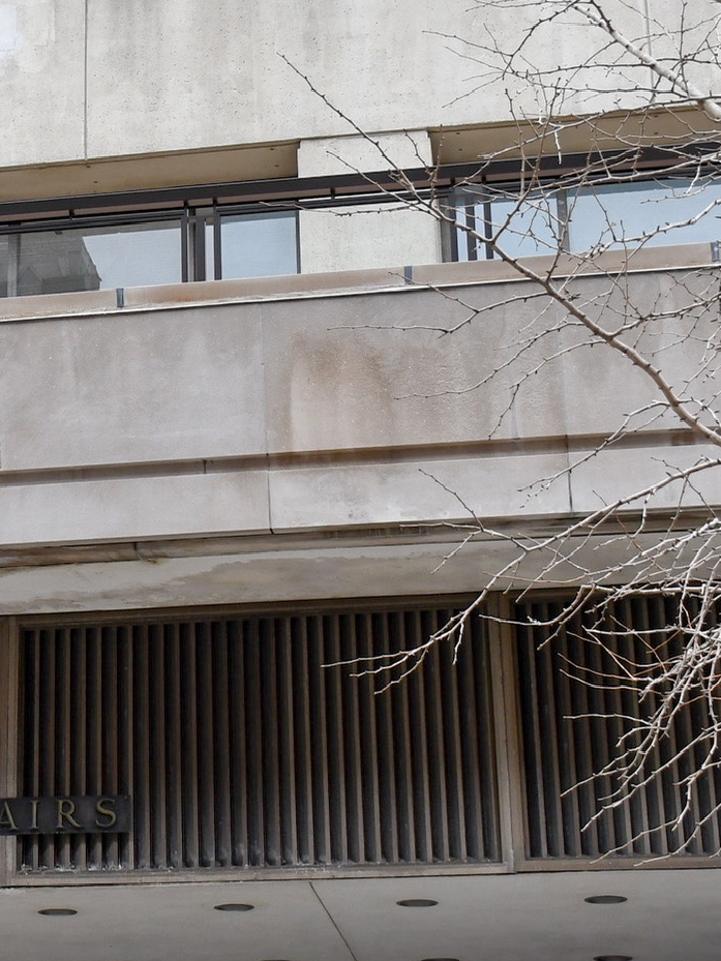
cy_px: 360
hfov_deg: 15.5
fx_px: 2582
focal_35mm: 93
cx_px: -79
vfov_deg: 21.0
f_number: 5.6
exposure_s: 1/250
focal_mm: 26
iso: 400
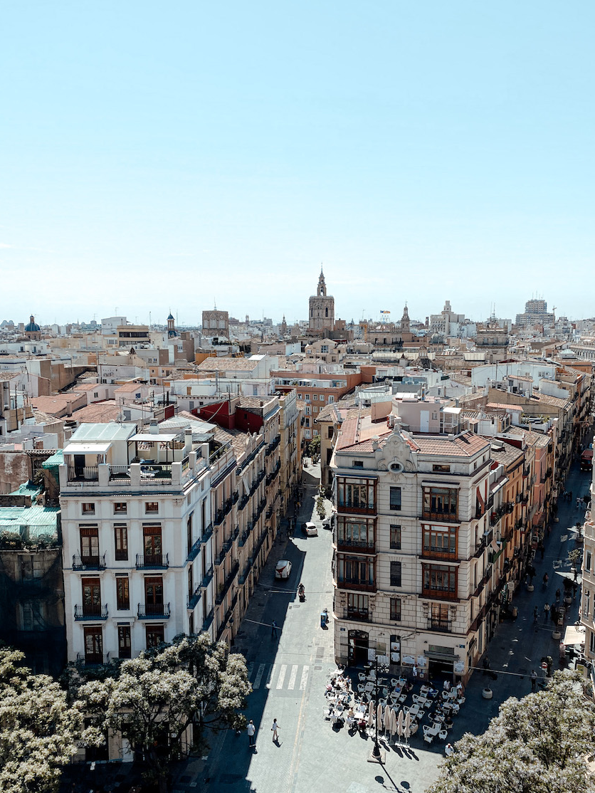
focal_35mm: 28
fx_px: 641
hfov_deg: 49.7
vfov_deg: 63.4
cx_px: 318
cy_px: 414
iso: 32
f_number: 1.8
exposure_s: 1/3800
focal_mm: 4.25
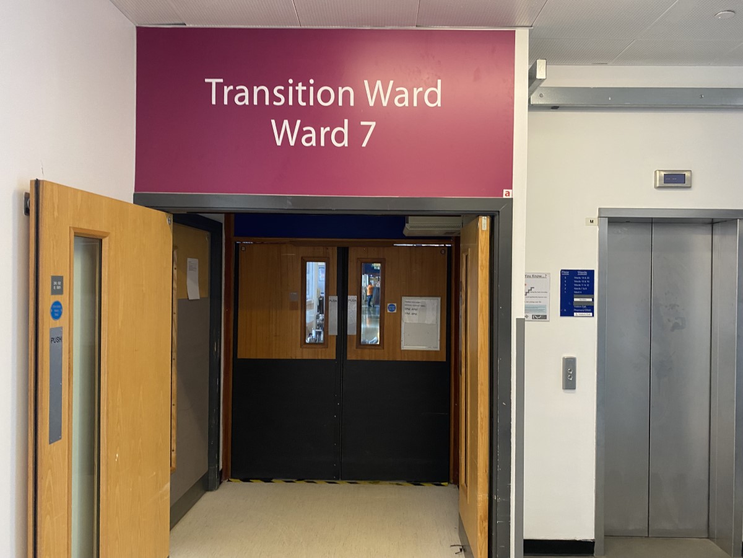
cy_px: 279
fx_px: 558
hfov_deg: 67.3
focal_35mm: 26
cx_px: 372
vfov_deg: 53.1
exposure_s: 1/50
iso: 160
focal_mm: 4.25
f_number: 1.8
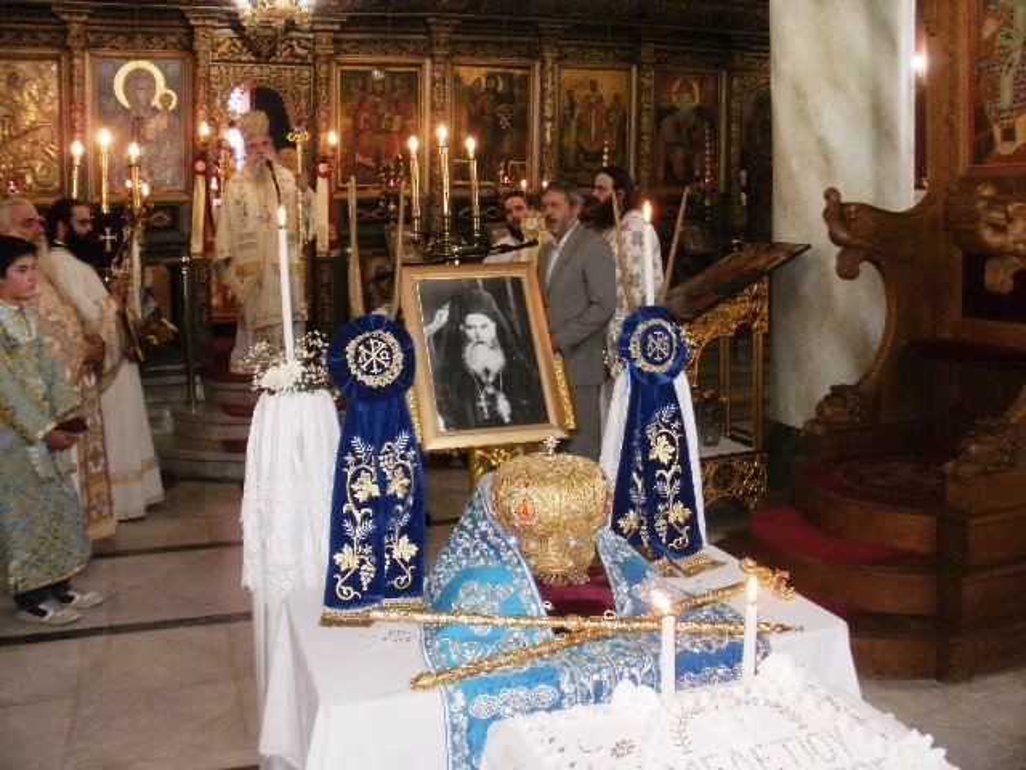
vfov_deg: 39.7
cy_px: 385
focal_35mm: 36
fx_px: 1067
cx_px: 513
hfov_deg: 51.4
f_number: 3.5
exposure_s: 1/40
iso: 200
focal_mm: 6.3
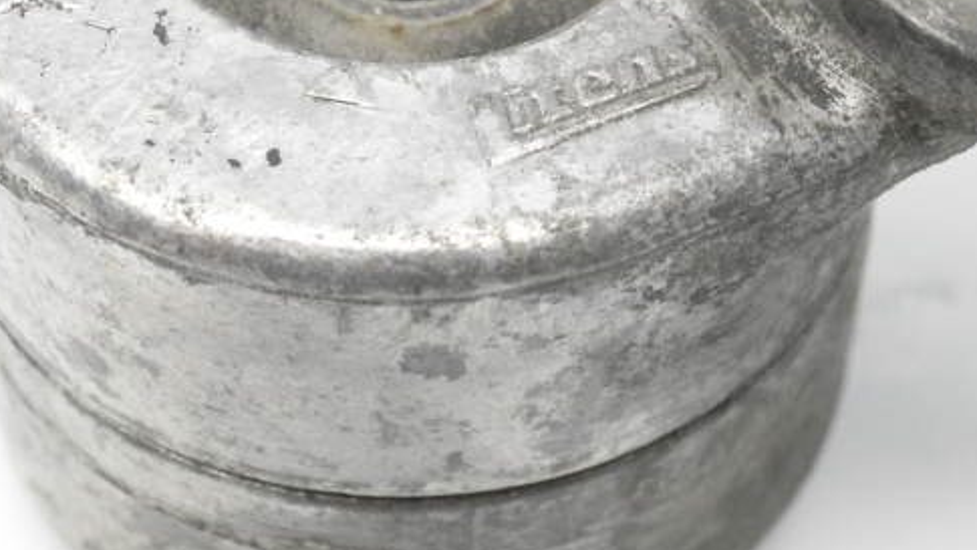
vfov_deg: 9.6
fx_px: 3265
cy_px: 89
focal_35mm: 126
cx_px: 717
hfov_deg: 16.9
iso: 6400
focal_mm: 38
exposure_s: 1/250
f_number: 8
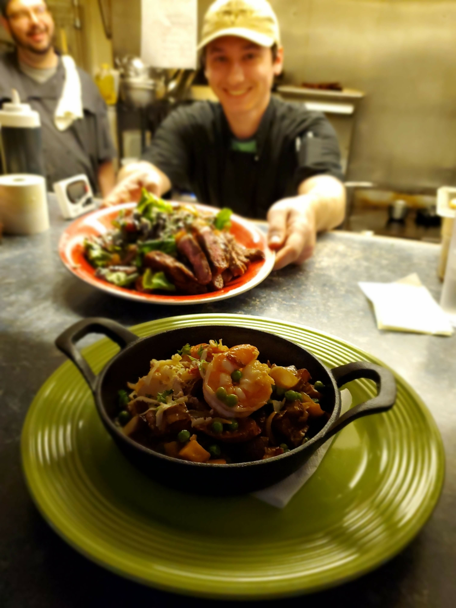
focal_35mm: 26
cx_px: 228
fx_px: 457
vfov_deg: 67.3
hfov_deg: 53.1
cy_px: 304
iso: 320
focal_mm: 4.3
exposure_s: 1/40
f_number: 1.5
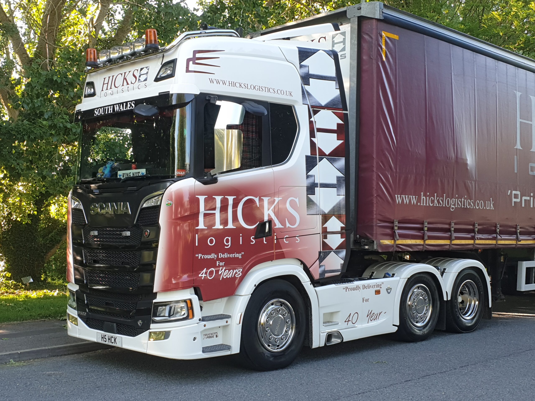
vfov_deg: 53.1
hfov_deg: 67.3
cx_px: 268
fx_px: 402
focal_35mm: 26
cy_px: 200
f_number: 2.4
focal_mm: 4.3
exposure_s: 1/100
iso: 50
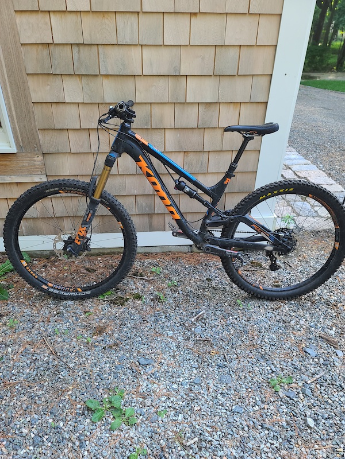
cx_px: 172
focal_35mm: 25
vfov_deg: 69.4
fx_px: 332
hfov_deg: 54.9
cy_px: 230
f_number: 1.8
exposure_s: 1/59
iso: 50
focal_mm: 7
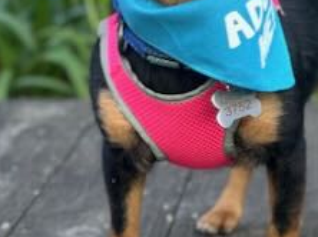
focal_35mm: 130
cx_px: 232
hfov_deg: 15.1
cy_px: 24
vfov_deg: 11.3
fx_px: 1193
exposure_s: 1/192
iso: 80
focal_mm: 6.86
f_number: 1.78
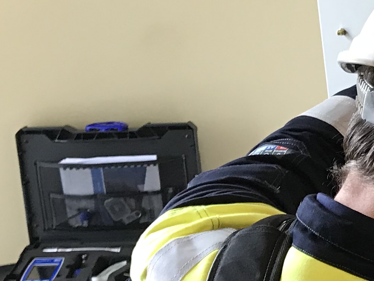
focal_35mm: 114
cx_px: 601
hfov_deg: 15.6
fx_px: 1232
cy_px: 232
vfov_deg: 12.9
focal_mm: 3.99
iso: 32
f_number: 1.8
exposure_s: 1/33
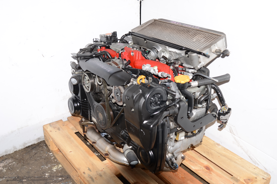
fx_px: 276
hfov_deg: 53.2
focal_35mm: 36
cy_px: 92
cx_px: 138
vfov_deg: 36.7
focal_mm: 24
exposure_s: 1/100
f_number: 3.5
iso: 100
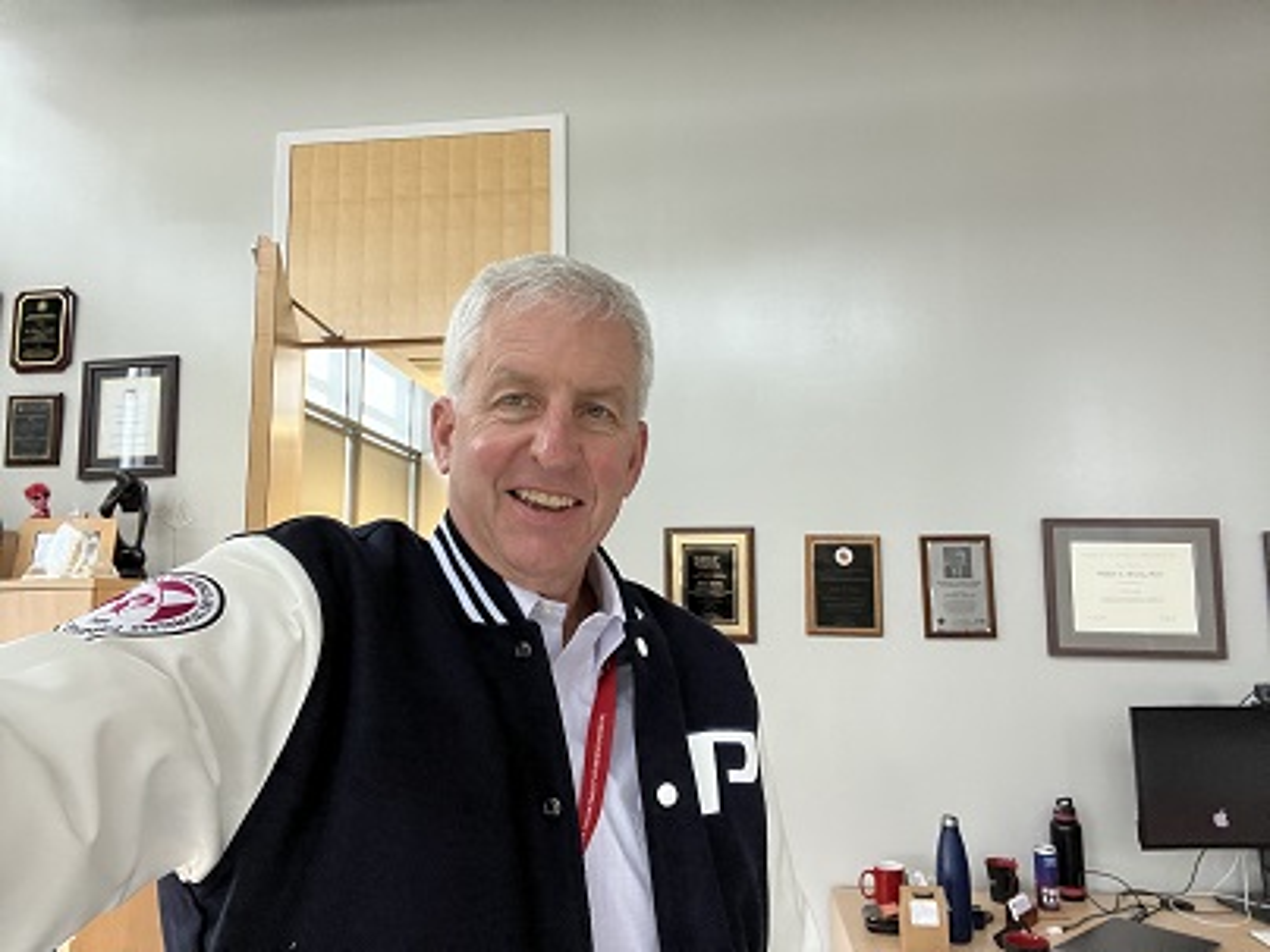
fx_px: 844
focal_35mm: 23
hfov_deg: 73.9
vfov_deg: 58.9
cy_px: 476
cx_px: 635
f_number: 2.2
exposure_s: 1/60
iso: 250
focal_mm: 2.71
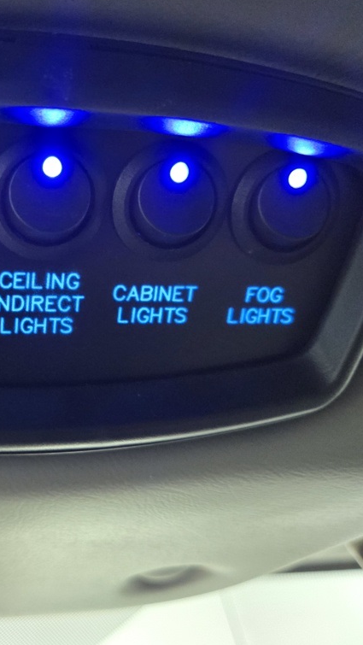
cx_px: 32
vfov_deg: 58.0
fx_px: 581
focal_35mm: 34
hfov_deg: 32.8
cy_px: 320
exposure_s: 1/60
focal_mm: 5.4
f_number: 1.8
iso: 1250
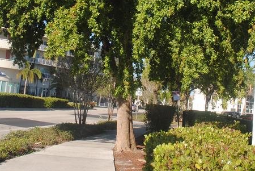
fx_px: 425
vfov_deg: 22.0
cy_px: 11
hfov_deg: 33.4
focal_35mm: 60
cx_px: 135
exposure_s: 1/200
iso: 100
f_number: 7.1
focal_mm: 18
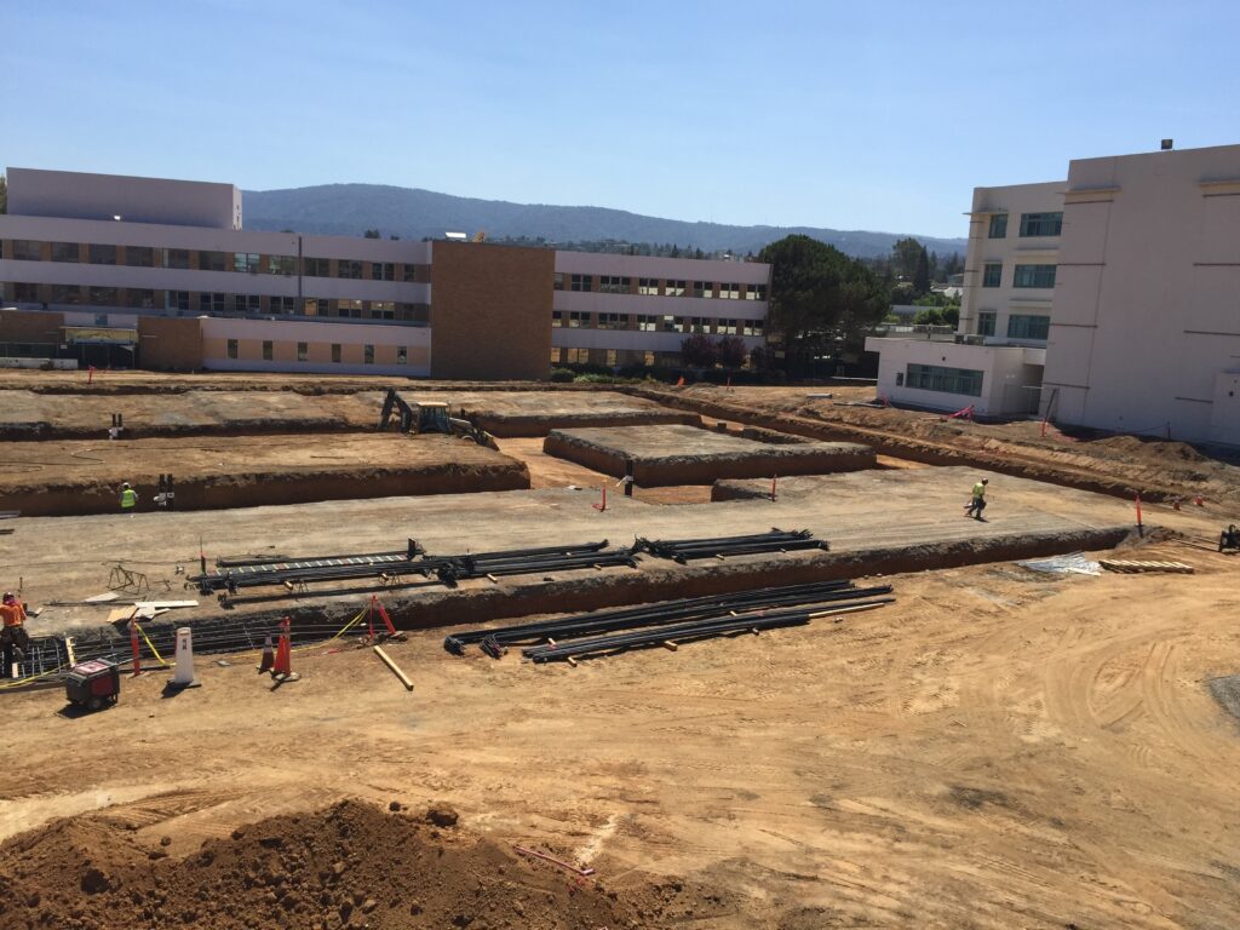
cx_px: 620
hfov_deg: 61.7
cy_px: 465
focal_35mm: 29
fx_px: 1039
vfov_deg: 48.2
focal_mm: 4.15
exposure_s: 1/2639
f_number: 2.2
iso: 32
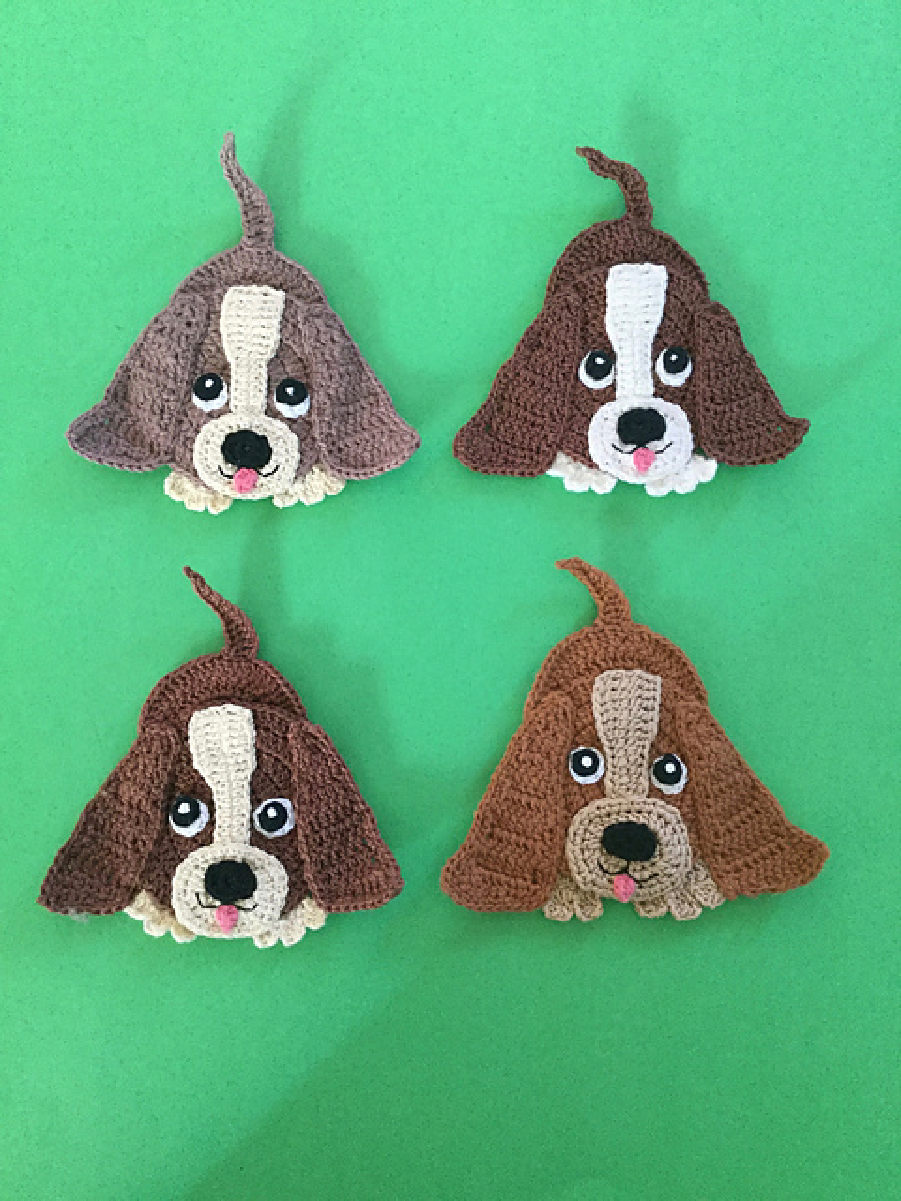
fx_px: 1076
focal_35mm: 31
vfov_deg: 58.4
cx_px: 450
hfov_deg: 45.4
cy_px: 600
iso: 200
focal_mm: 3.3
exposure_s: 1/30
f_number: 2.4
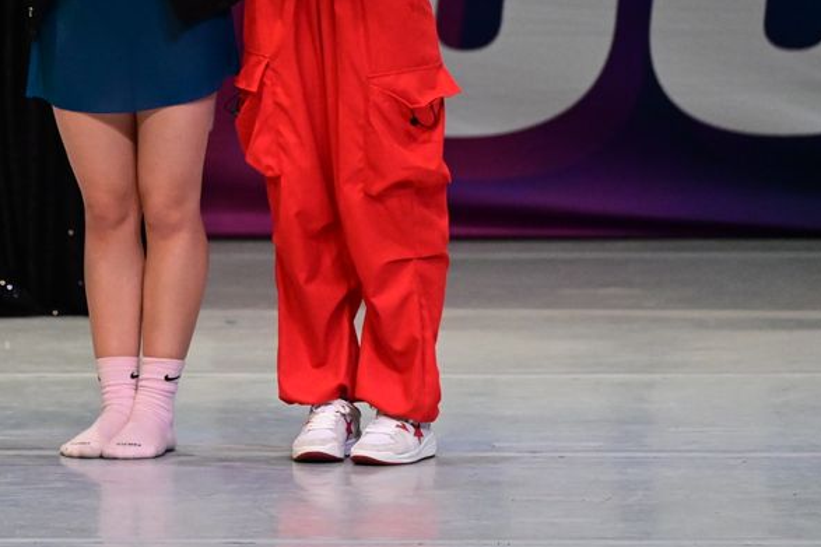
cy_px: -109
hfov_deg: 4.0
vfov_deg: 2.7
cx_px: 41
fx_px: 11650
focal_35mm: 511
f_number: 2.8
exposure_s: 1/1600
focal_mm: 200
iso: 4000
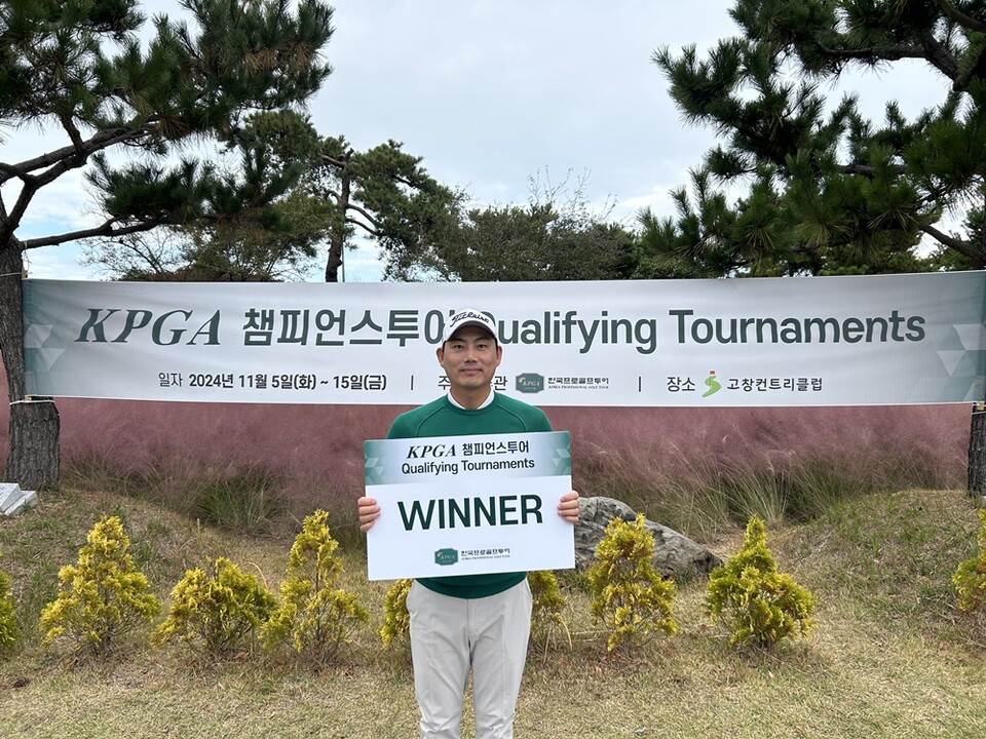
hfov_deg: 67.3
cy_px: 370
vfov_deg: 53.1
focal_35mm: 26
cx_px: 493
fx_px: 741
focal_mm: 5.7
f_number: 1.5
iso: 50
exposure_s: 1/1669
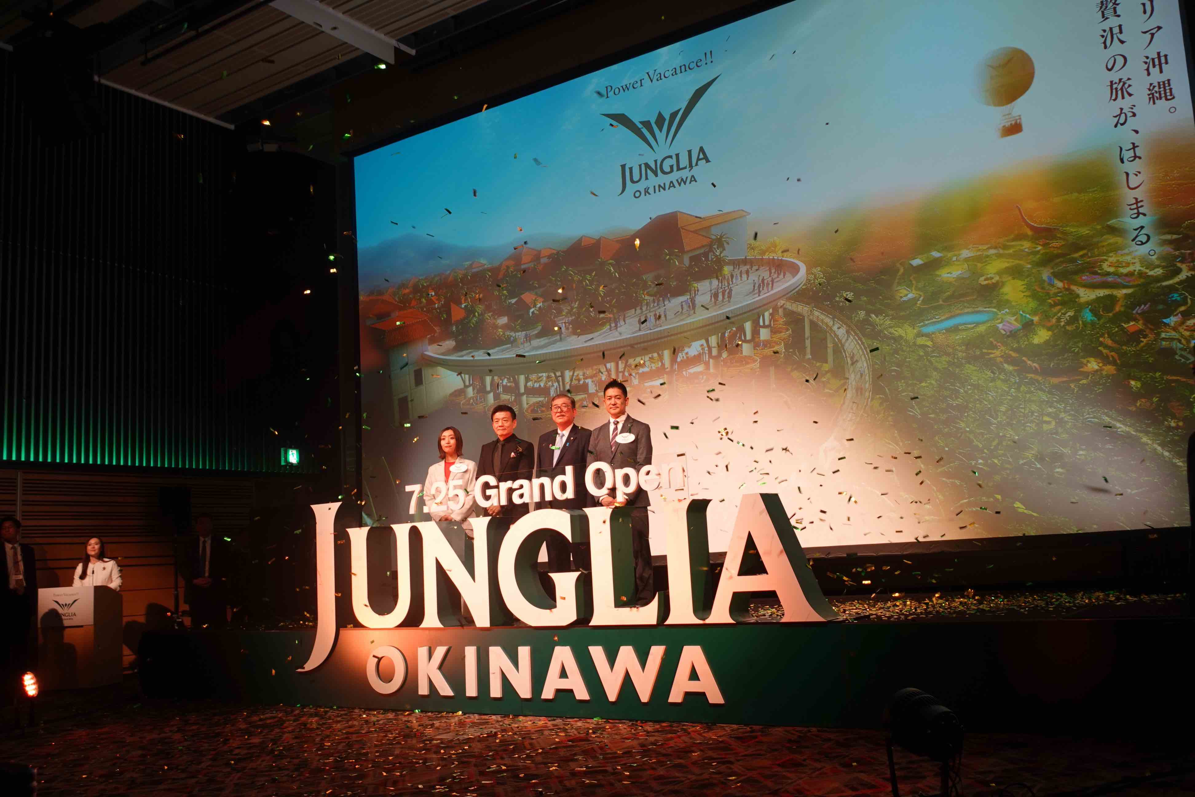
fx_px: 1095
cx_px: 598
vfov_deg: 40.0
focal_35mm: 33
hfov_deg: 57.2
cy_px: 398
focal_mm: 12.06
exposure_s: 1/60
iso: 125
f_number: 2.8
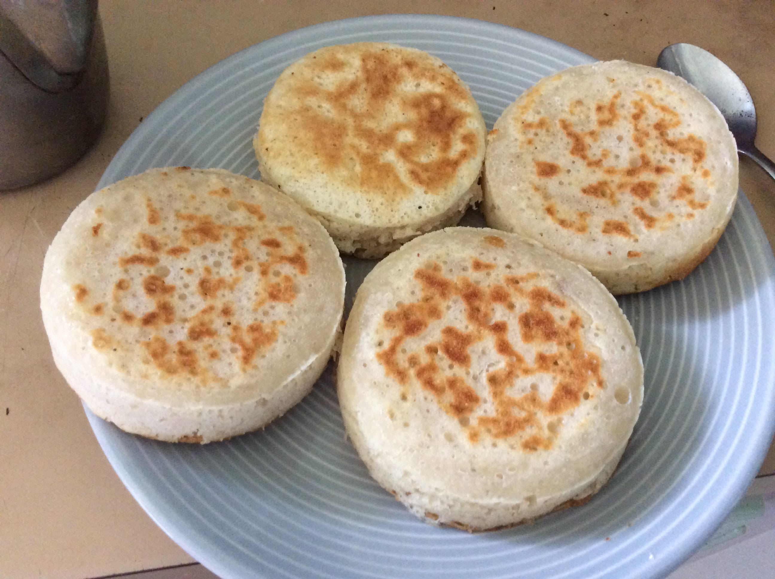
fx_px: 715
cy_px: 290
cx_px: 388
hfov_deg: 56.9
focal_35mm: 32
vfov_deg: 44.1
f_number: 2.4
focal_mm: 3.3
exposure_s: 1/17
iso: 250
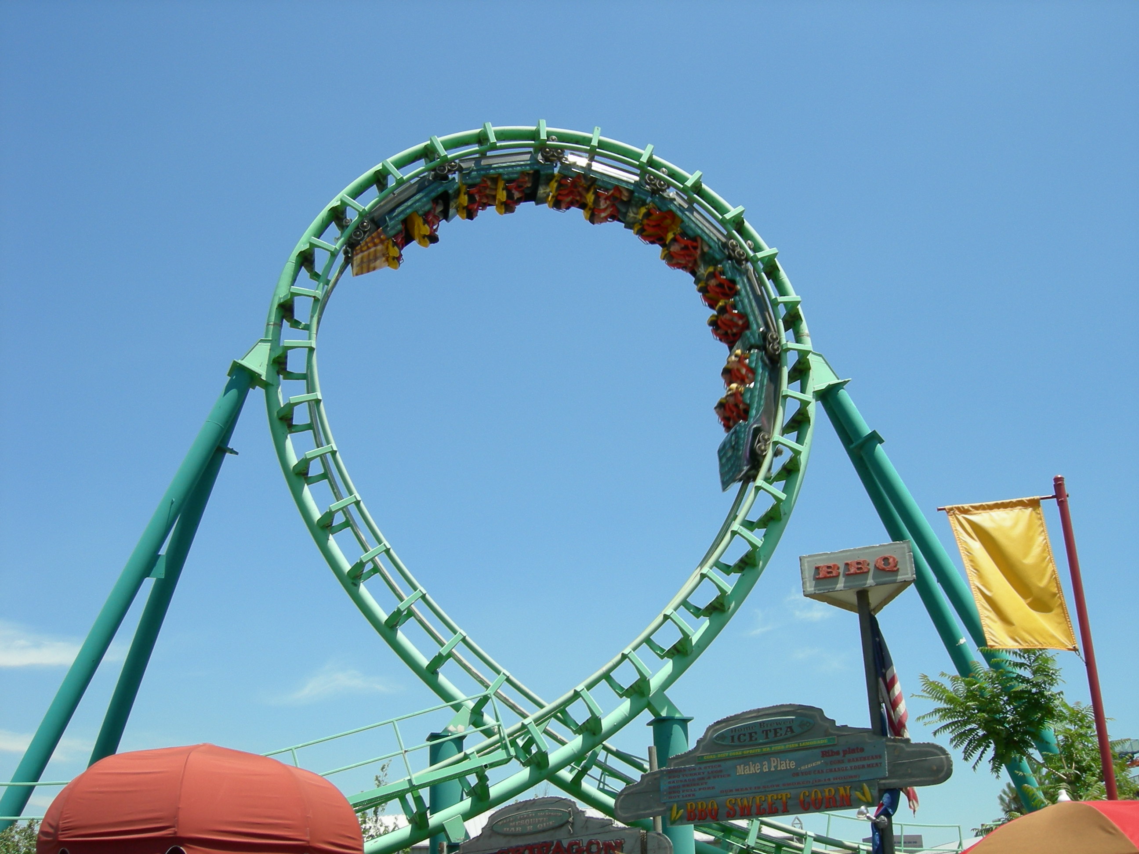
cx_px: 570
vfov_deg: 39.7
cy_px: 427
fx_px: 1185
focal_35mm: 36
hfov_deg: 51.4
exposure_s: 1/232
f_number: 6
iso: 64
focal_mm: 7.5
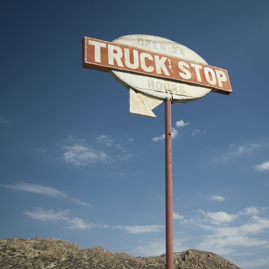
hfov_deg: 42.4
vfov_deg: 42.8
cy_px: 134
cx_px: 174
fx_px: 343
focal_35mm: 39
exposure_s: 1/250
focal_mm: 20
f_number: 8
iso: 100
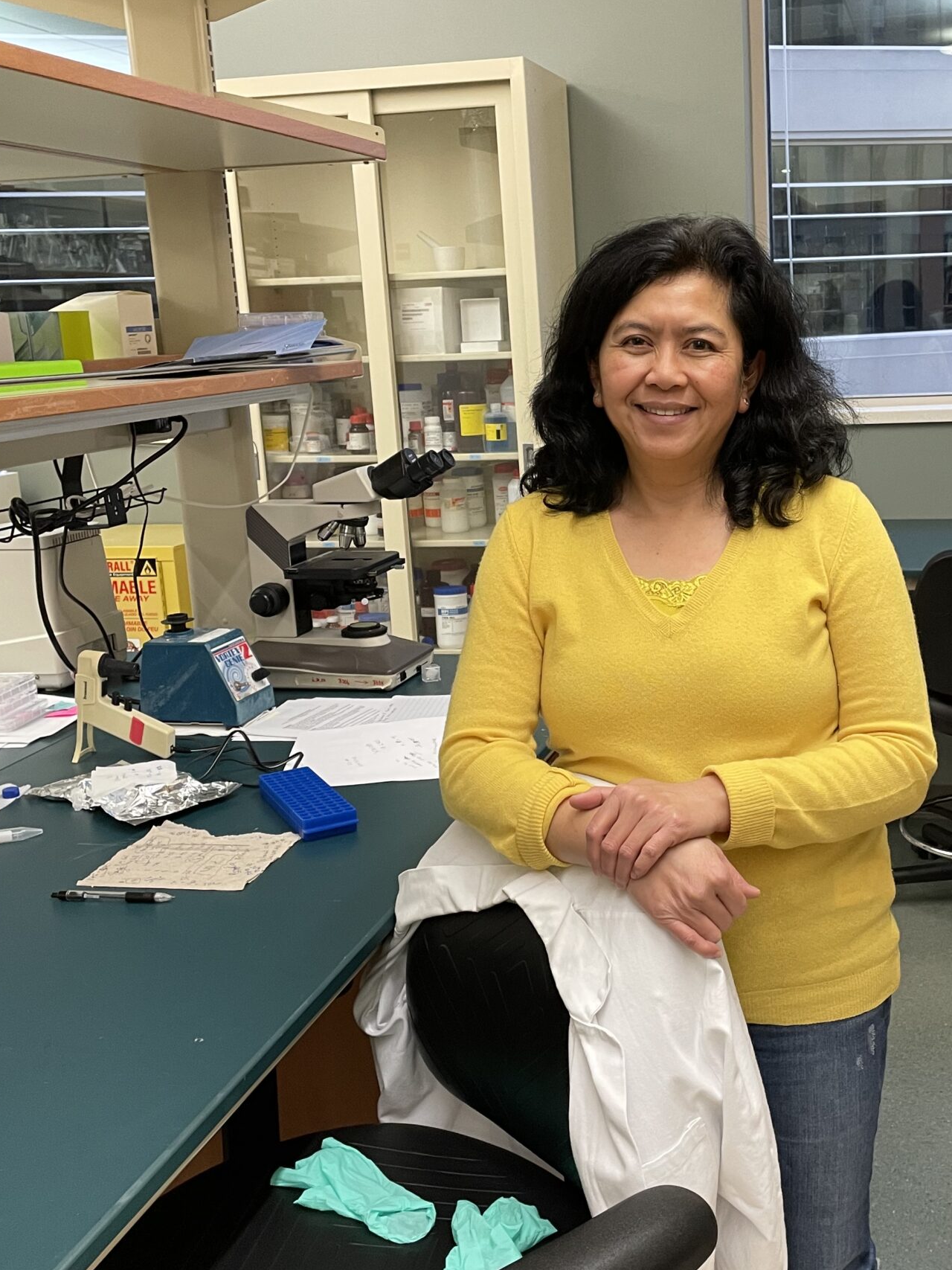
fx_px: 1430
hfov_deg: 36.3
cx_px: 656
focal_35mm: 39
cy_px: 605
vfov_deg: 47.9
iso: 200
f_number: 1.6
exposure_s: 1/60
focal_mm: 4.2
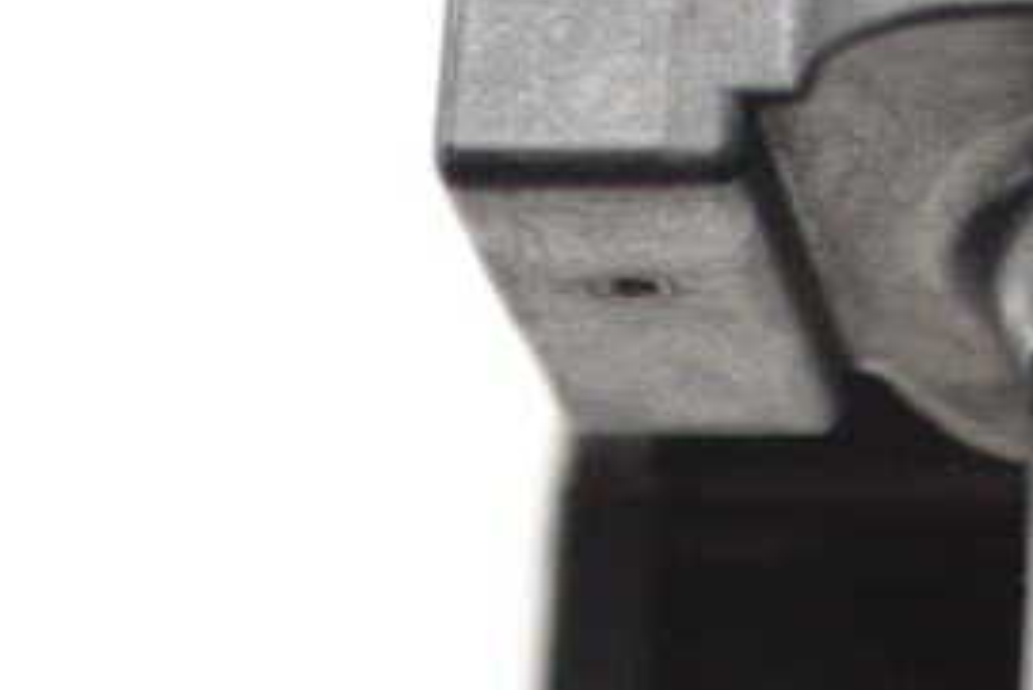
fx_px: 7148
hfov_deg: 8.1
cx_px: 1403
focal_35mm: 249
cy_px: -511
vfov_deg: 5.4
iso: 2000
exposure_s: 1/125
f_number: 5.6
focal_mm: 44
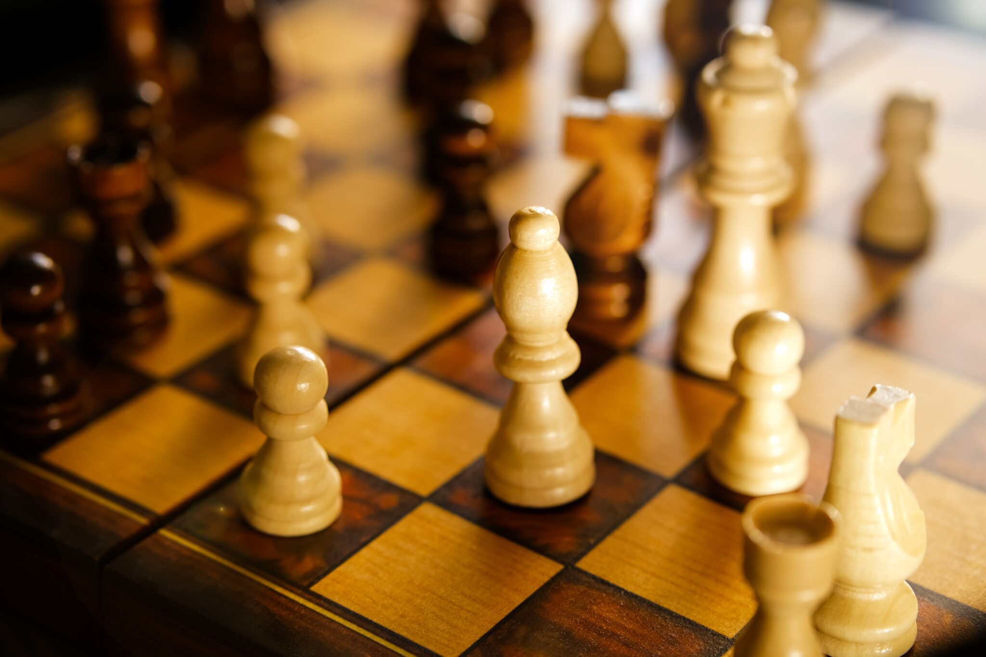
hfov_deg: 27.0
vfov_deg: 18.2
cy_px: 328
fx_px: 2054
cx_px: 493
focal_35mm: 75
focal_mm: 50
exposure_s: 1/125
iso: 80
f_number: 2.8
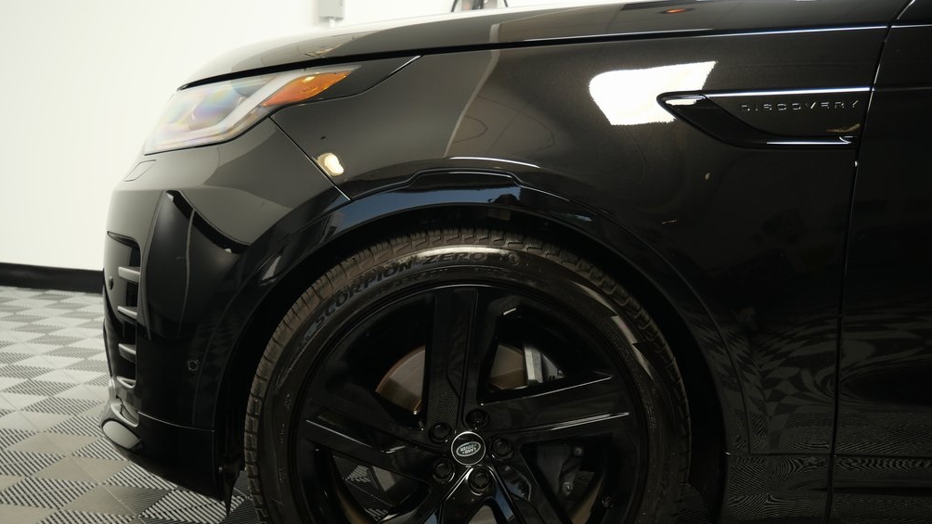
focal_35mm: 40
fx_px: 989
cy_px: 339
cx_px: 470
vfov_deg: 29.6
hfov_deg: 50.5
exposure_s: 1/200
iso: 200
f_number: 4
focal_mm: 18
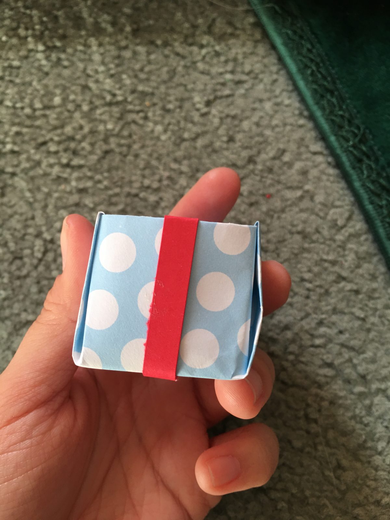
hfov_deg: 48.2
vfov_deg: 61.7
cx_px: 195
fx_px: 436
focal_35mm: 29
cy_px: 260
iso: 25
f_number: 2.2
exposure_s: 1/15
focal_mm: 4.15
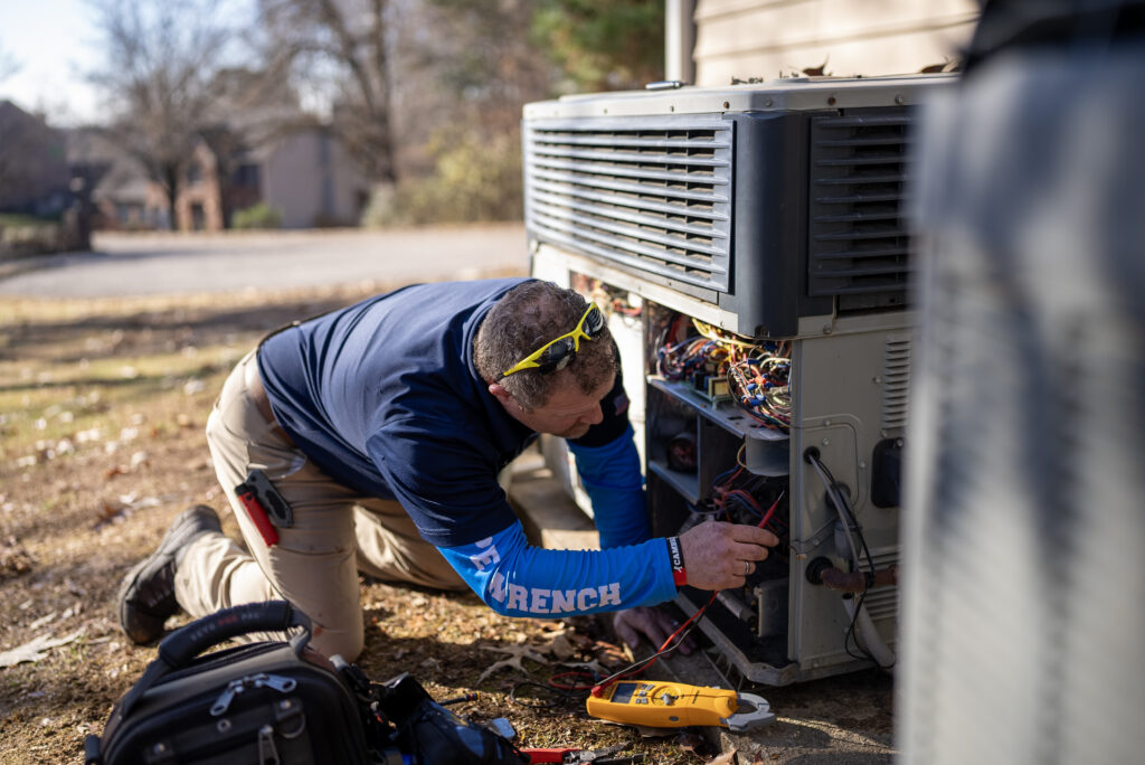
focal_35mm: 35
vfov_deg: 37.9
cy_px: 382
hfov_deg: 54.4
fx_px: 1114
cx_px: 572
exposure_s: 1/800
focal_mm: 35
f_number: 1.4
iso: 100
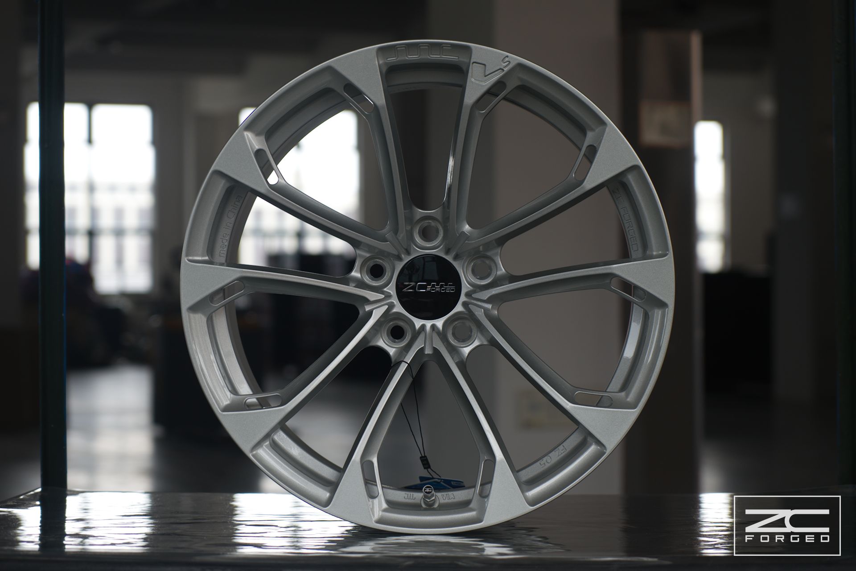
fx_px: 1664
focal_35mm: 70
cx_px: 428
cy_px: 286
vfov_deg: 19.5
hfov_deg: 28.8
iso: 125
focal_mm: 70
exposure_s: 1/80
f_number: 4
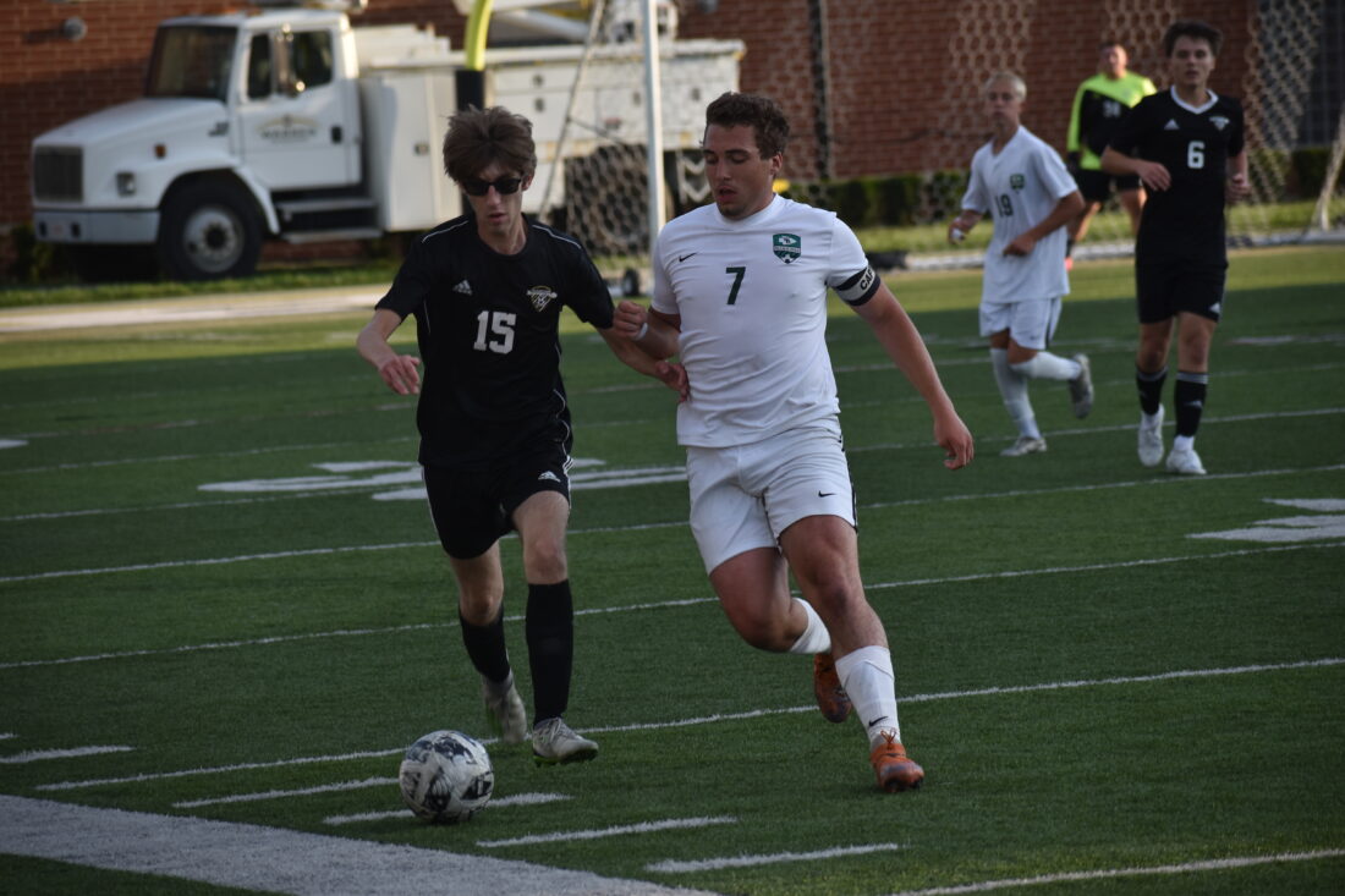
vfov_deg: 6.3
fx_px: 8124
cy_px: 448
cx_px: 672
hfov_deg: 9.5
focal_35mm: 218
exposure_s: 1/400
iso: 140
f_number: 5
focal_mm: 145
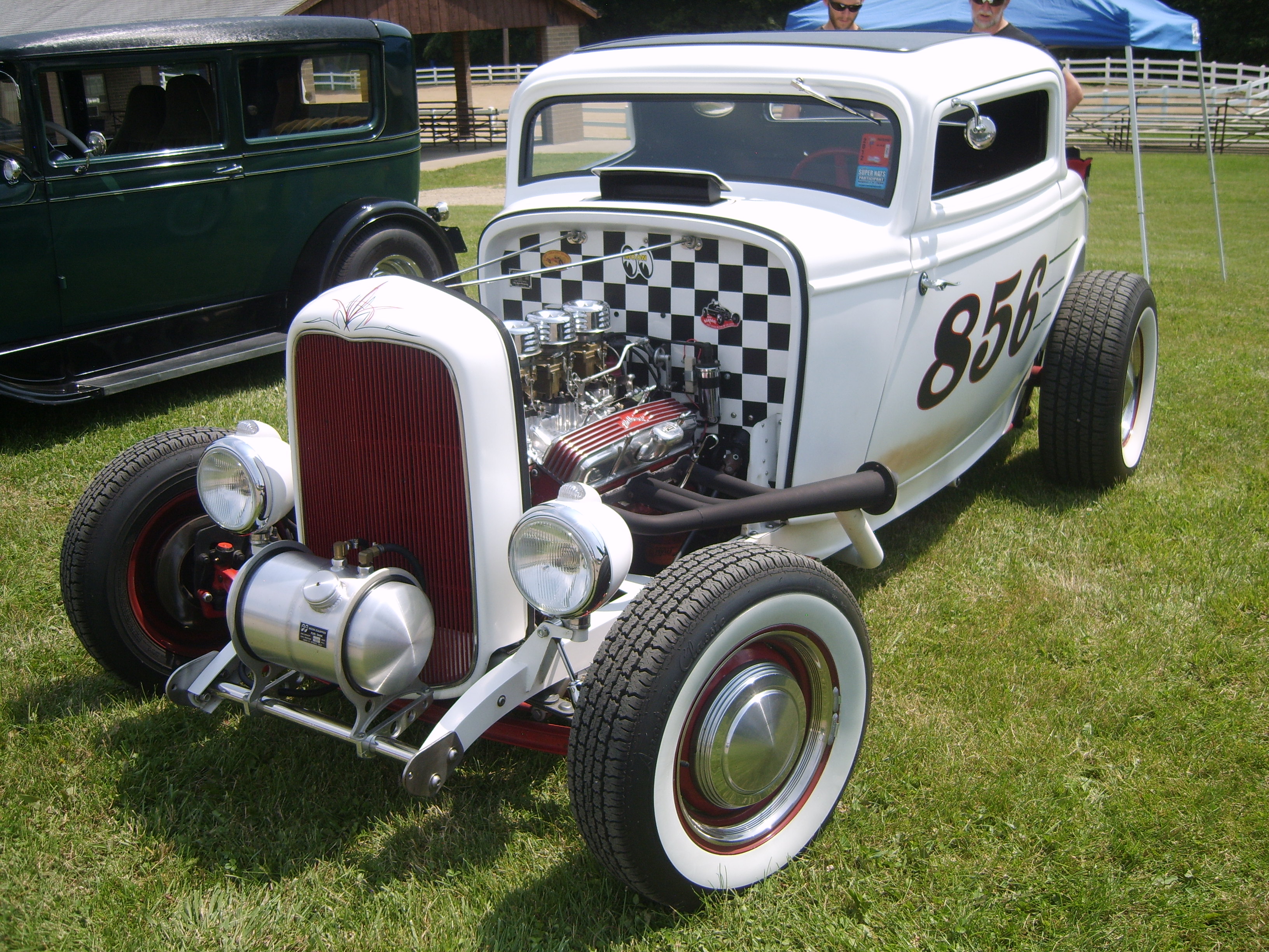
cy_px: 476
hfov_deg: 52.6
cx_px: 634
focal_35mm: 35
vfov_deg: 40.7
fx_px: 1283
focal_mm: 7.4
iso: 50
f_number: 2.8
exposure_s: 1/1000
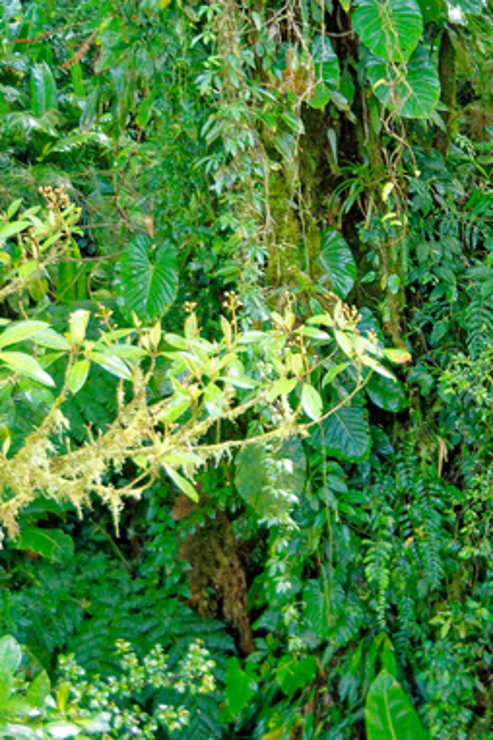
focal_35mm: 68
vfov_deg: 29.6
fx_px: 1397
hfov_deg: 19.4
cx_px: 508
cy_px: 340
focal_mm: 8.8
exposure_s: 1/60
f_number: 2.8
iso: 400
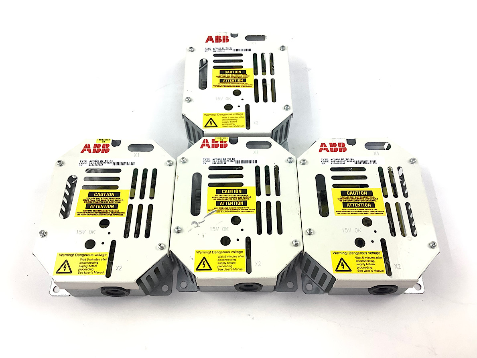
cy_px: 179
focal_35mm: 31
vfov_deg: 45.4
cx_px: 238
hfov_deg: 58.3
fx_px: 427
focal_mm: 3.3
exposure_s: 1/100
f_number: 2.4
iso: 80
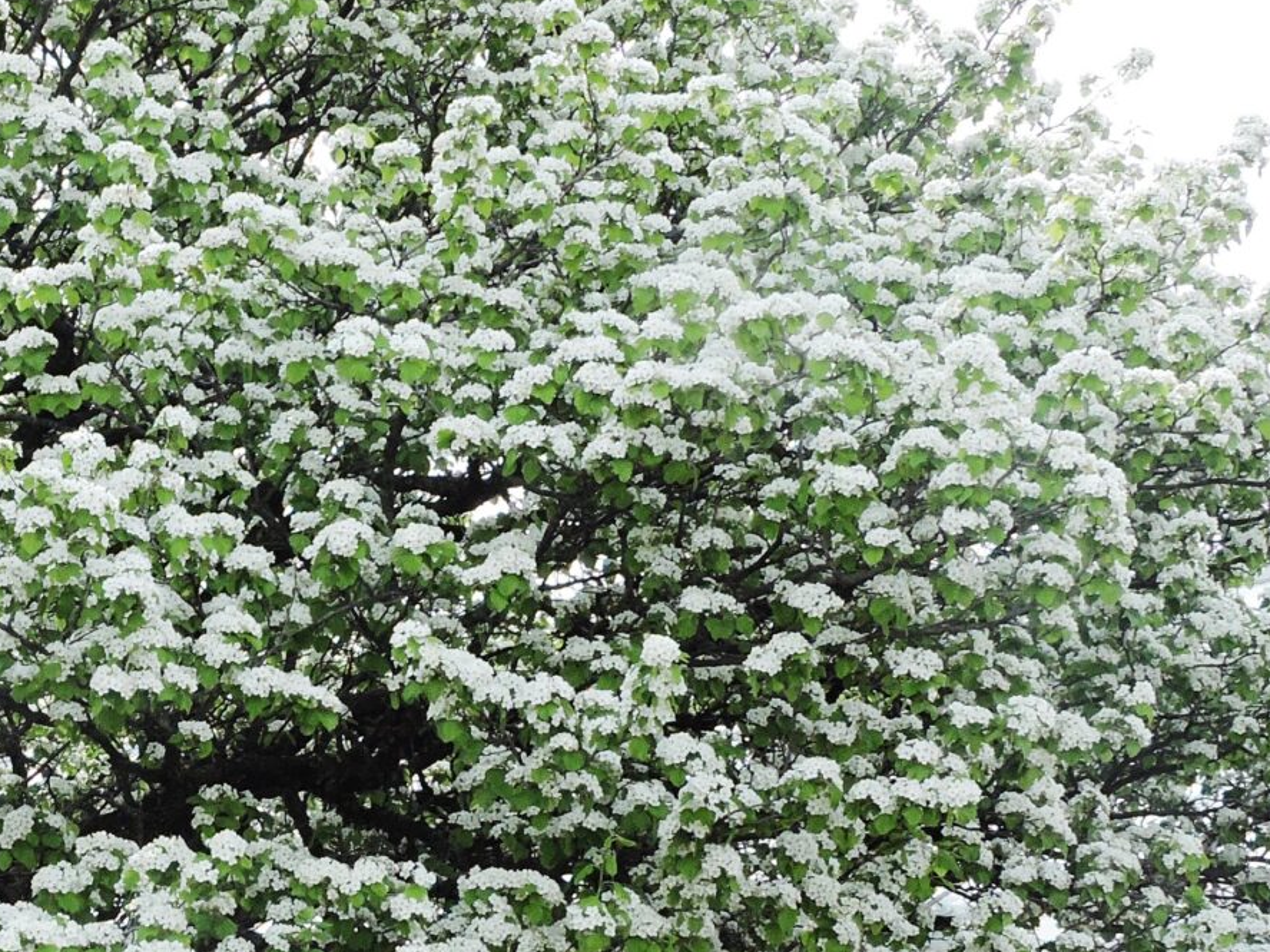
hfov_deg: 18.8
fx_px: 3705
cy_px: 608
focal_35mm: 101
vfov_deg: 14.6
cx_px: -54
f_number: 3.8
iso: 100
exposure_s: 1/500
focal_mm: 6.3
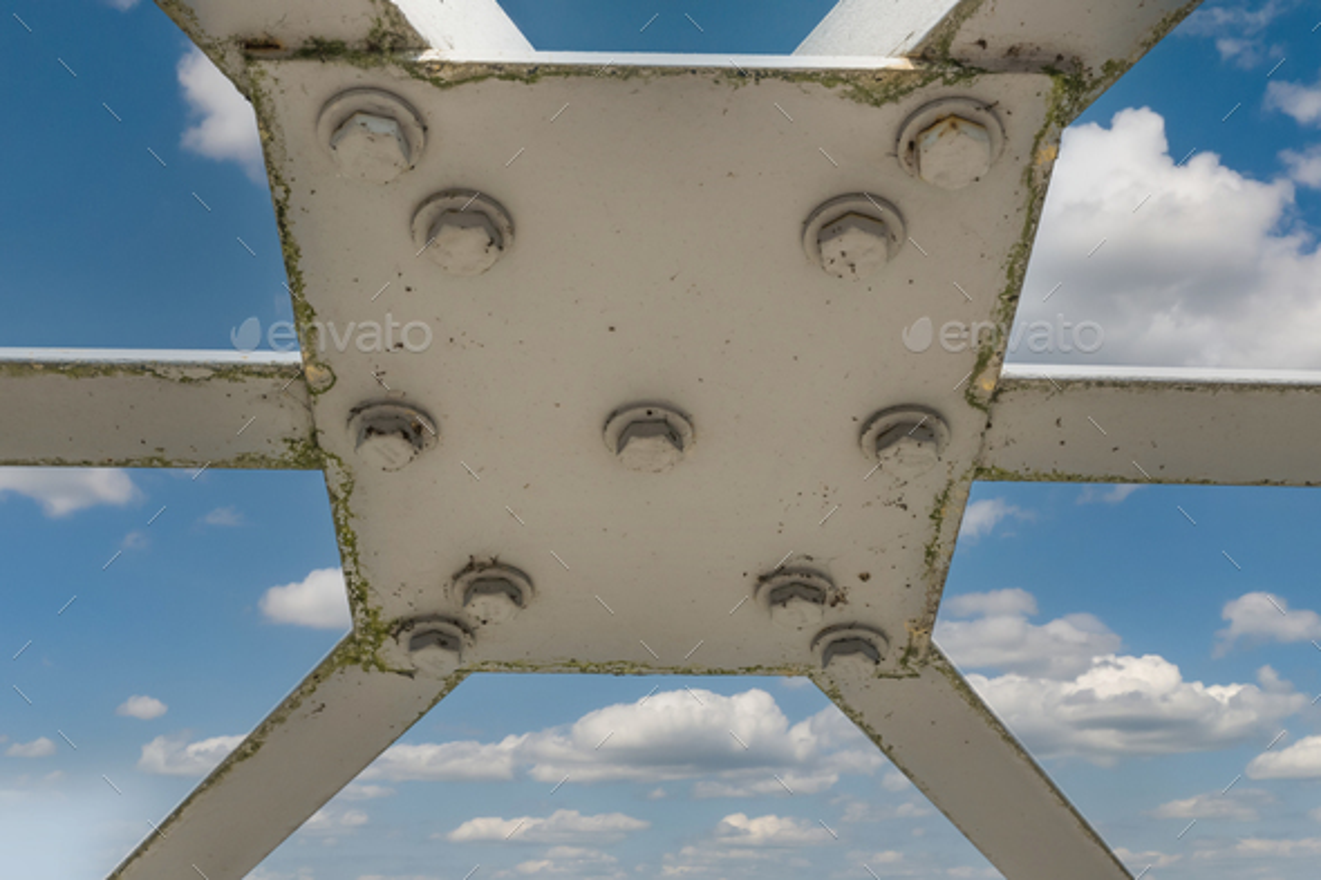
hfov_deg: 47.4
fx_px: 1504
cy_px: 440
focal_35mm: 41
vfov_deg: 32.6
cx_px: 660
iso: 200
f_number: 11
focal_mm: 27.5
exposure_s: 1/125
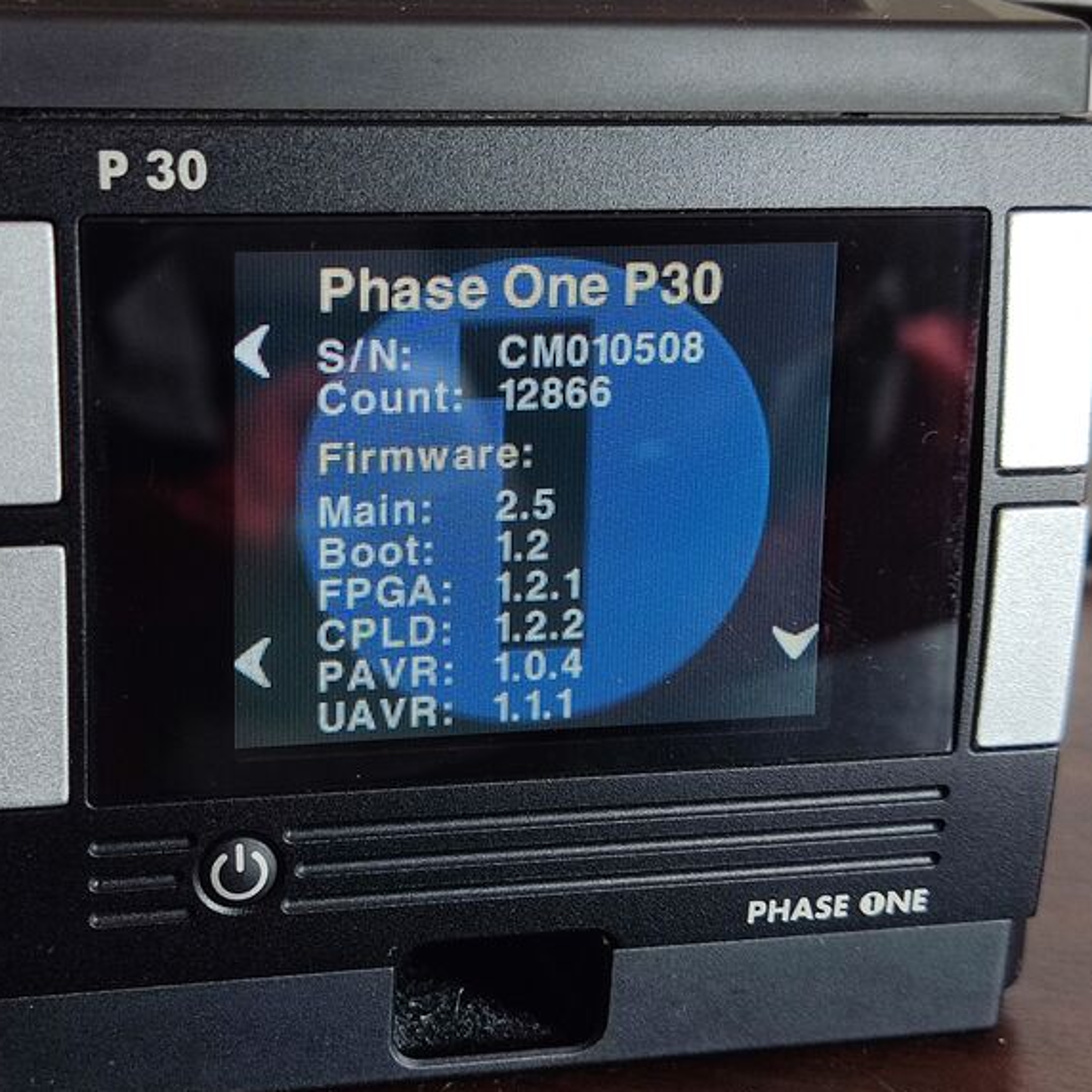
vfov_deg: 27.3
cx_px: 357
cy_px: 542
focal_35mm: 63
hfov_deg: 27.1
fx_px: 2248
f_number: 1.79
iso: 148
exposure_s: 1/50
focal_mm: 4.71
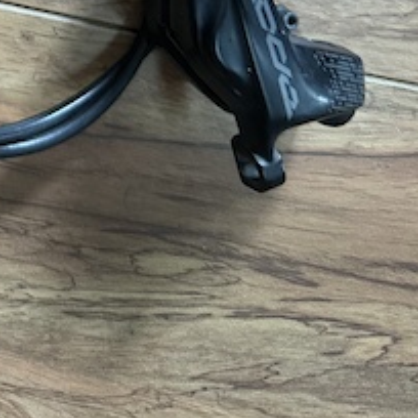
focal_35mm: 83
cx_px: -72
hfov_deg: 19.7
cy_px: -365
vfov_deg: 16.8
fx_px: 1134
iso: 400
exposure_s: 1/60
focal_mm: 6.76
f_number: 1.78
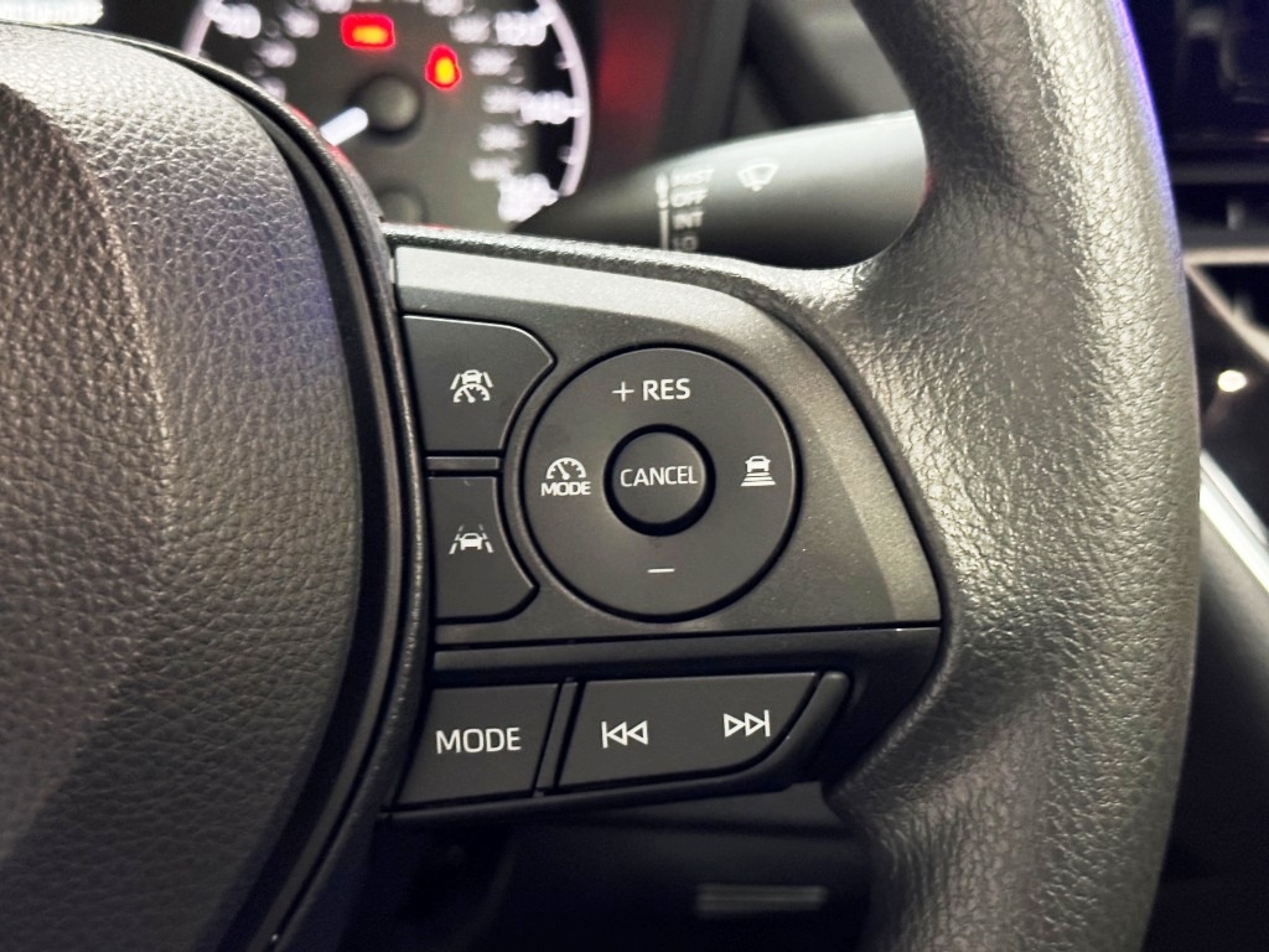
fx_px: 1760
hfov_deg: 39.7
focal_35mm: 48
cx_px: 634
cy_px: 476
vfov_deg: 30.3
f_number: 1.78
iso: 640
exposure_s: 1/20
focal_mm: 6.86
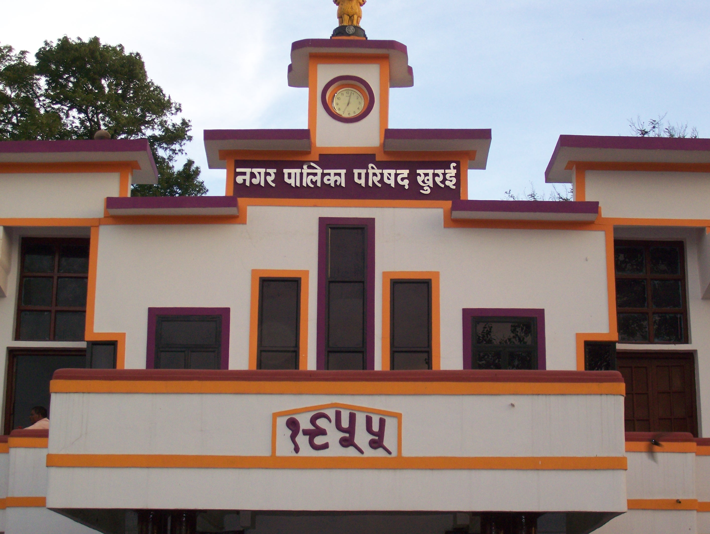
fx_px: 1355
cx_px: 355
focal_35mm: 66
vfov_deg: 22.3
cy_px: 267
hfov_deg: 29.4
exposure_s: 1/125
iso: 160
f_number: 3.6
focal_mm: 11
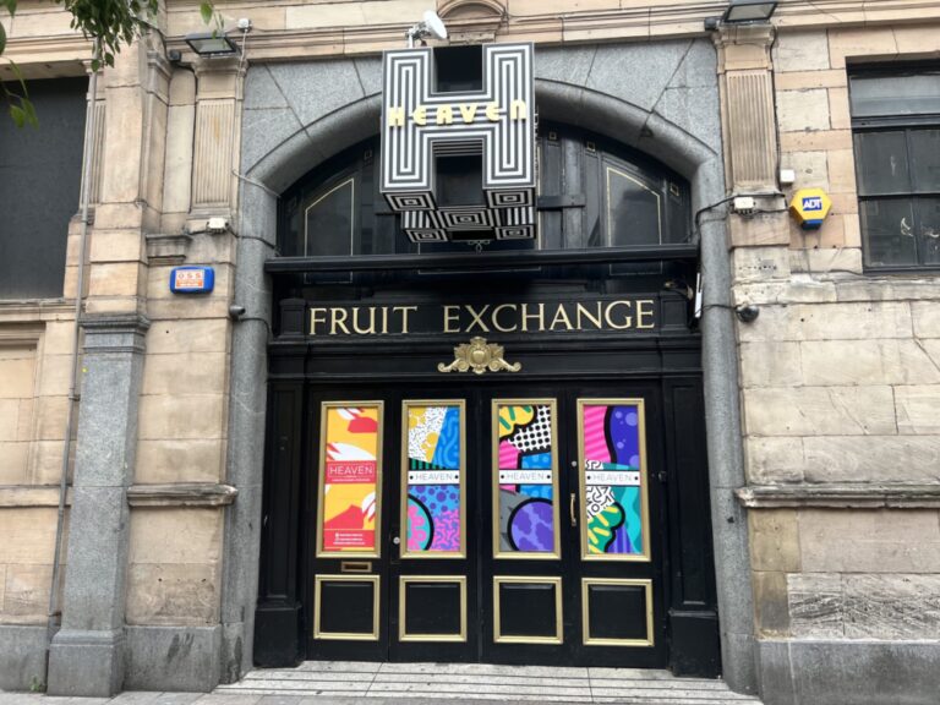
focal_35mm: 26
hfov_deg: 67.3
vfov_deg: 53.1
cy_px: 352
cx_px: 470
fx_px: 706
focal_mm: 5.7
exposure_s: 1/316
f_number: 1.5
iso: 50
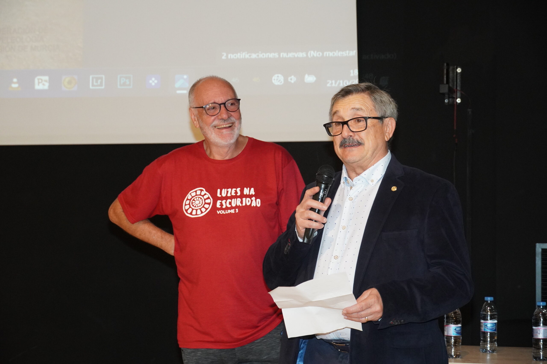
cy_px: 182
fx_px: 1343
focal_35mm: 88
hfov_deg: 23.0
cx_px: 274
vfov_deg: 15.4
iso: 3200
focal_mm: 59
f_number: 5.6
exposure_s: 1/100
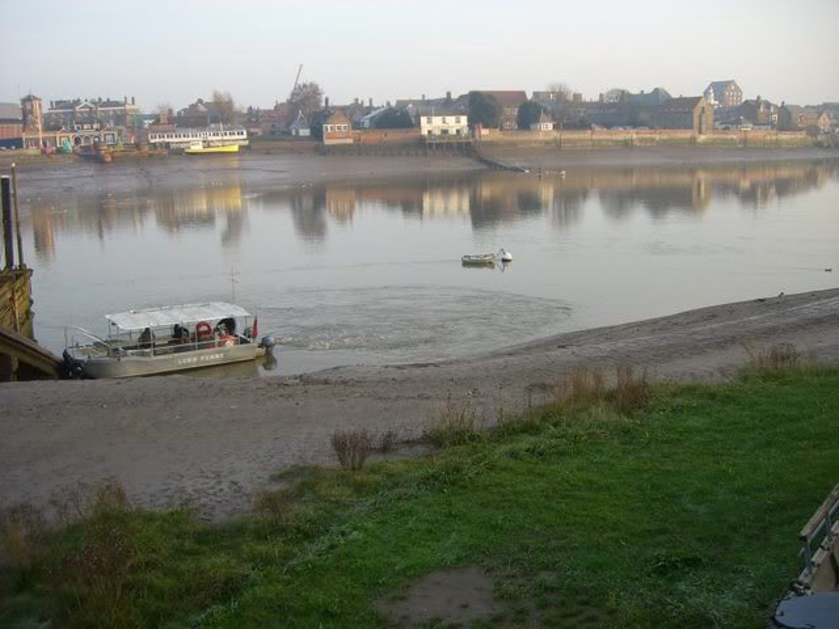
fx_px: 921
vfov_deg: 37.7
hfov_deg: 49.0
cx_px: 420
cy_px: 314
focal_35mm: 38
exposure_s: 1/250
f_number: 2.7
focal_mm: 6.2
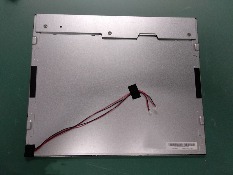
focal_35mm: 26
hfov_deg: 67.3
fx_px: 175
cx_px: 116
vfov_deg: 53.1
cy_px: 88
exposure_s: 1/33
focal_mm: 3.81
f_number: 2.2
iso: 400
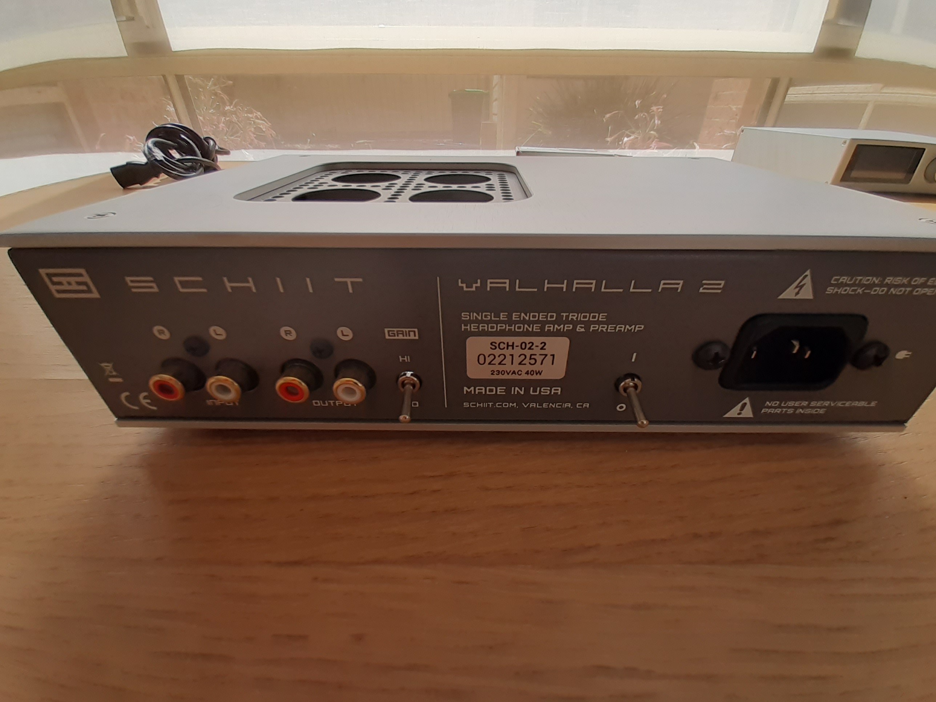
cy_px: 351
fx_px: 352
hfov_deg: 106.2
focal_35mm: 13
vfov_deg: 89.9
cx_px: 468
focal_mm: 1.13
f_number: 2.2
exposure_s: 1/235
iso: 40
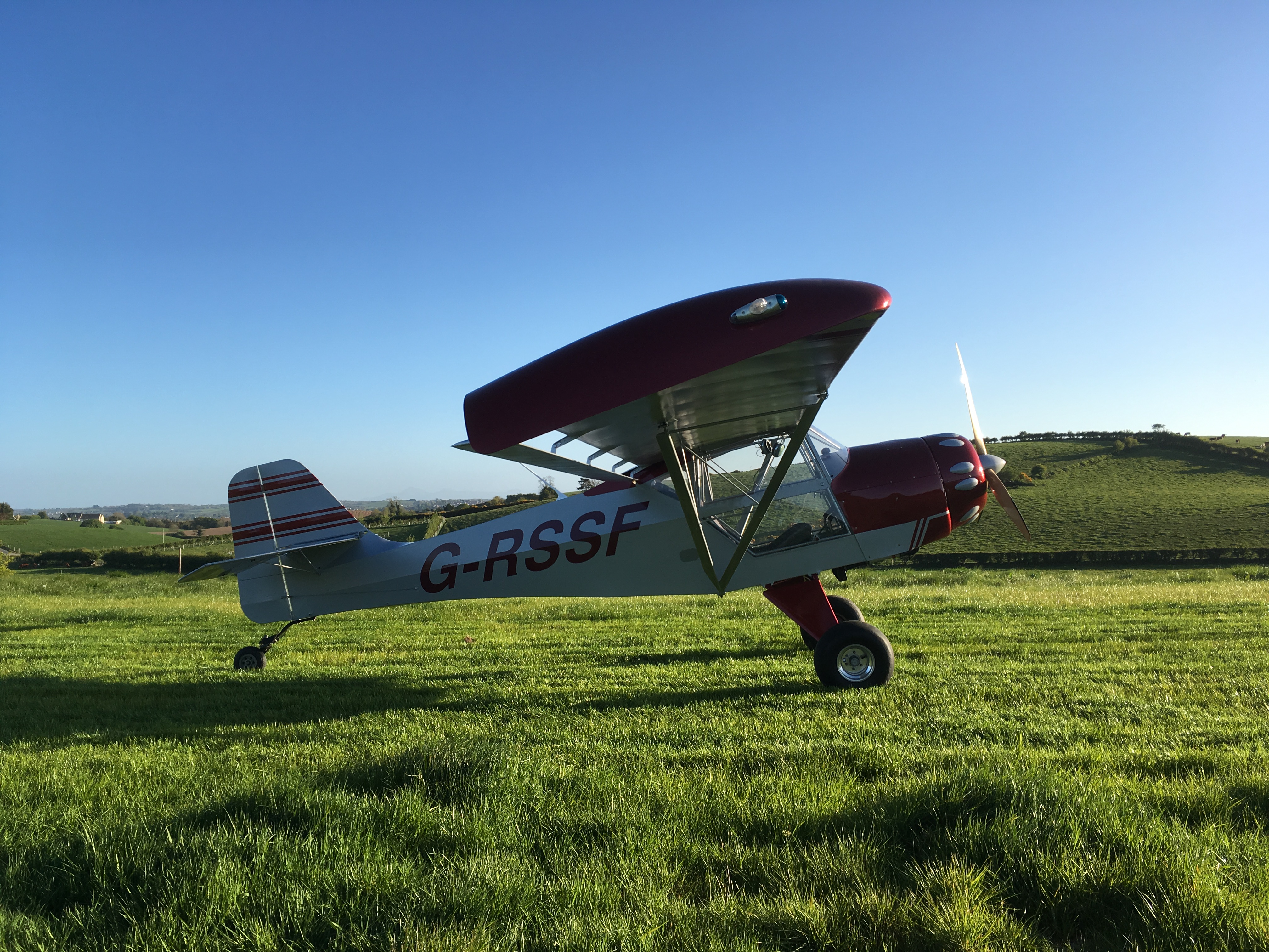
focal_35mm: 29
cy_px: 476
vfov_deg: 48.2
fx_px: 1063
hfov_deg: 61.7
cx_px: 634
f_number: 2.2
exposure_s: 1/785
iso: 25
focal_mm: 4.15
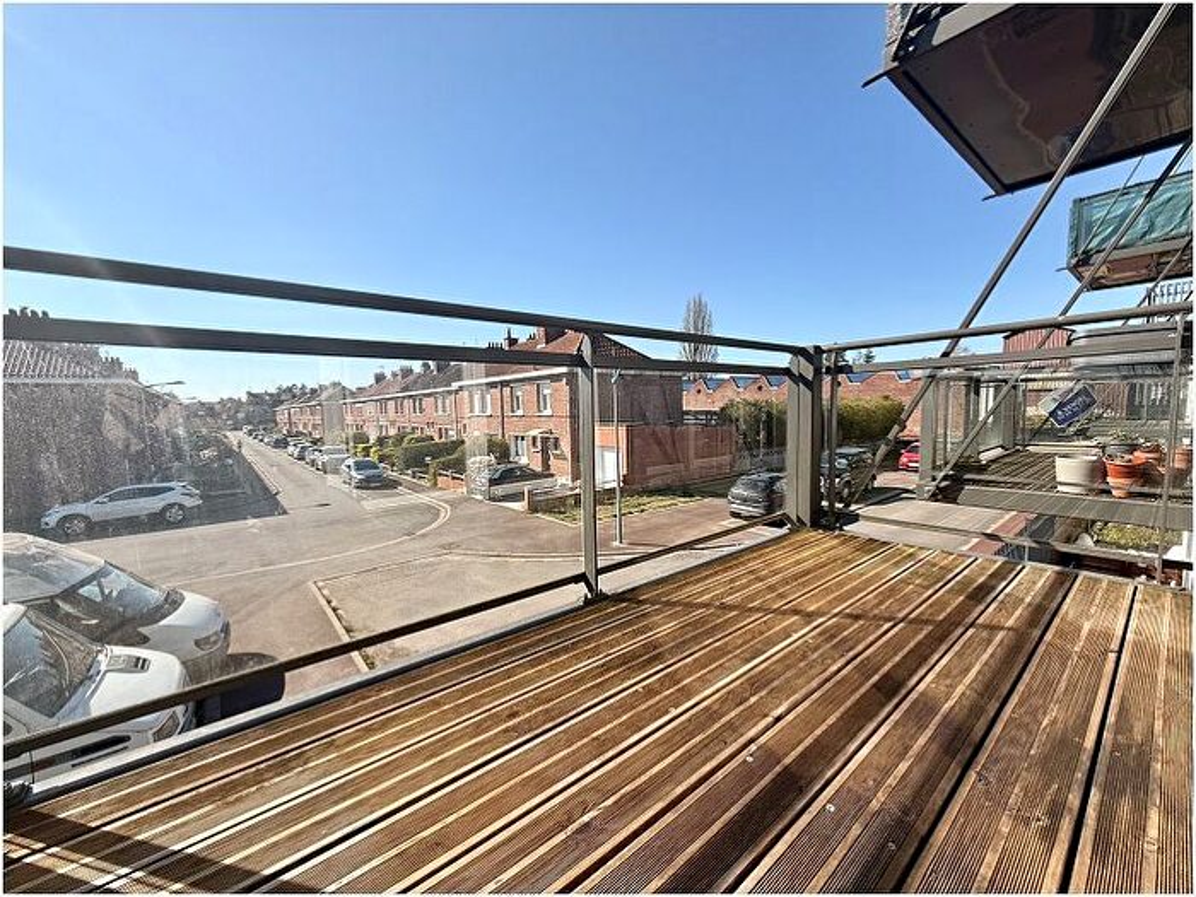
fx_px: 484
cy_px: 448
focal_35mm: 14
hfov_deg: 102.1
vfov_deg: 85.7
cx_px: 598
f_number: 2.2
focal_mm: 2.22
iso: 50
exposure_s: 1/1656
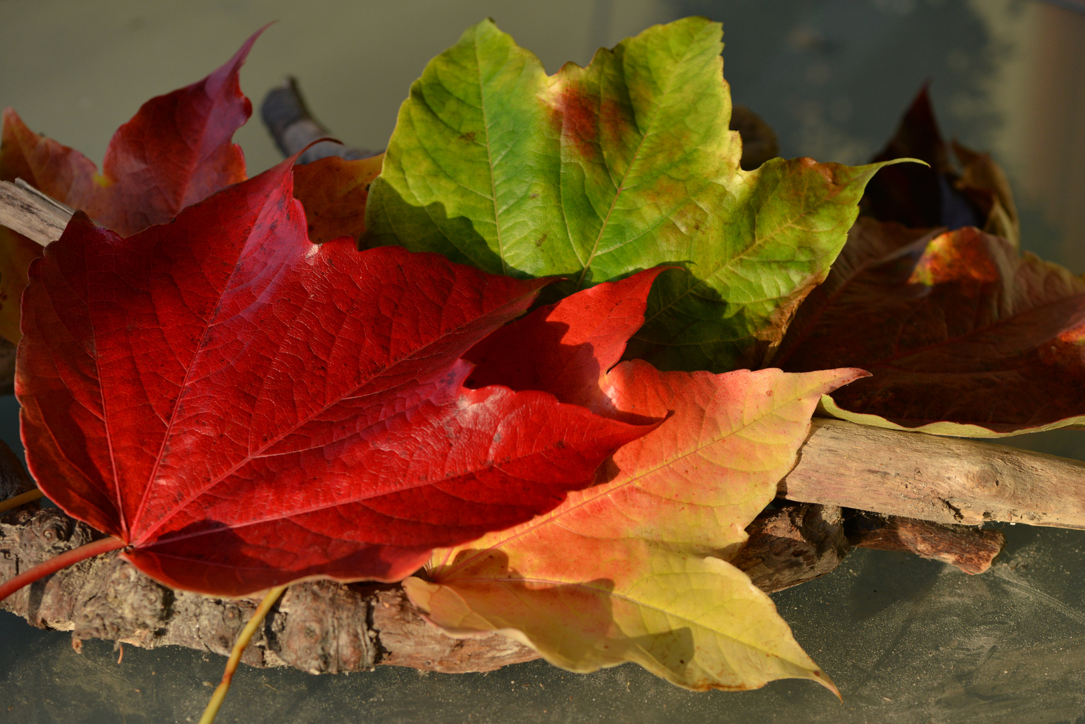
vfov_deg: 13.1
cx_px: 542
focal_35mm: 105
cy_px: 362
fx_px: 3166
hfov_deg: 19.4
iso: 400
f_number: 6.3
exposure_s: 1/800
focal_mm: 105
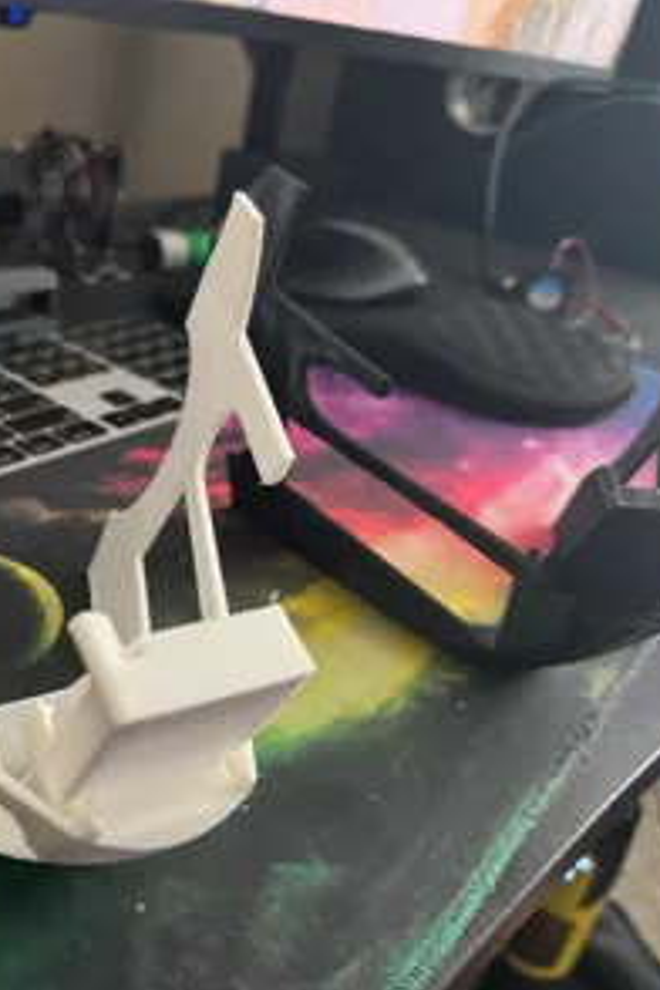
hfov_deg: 36.9
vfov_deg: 55.8
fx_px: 935
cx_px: 91
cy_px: 502
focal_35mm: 34
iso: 800
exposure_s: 1/40
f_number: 1.78
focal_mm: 6.76
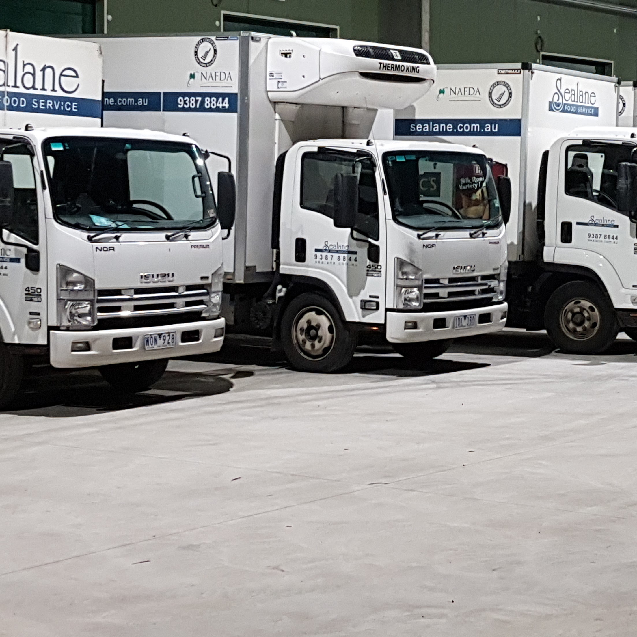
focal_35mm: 42
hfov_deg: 38.7
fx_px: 874
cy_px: 247
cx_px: 499
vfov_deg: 39.8
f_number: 1.7
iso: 250
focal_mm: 4.2
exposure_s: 1/25
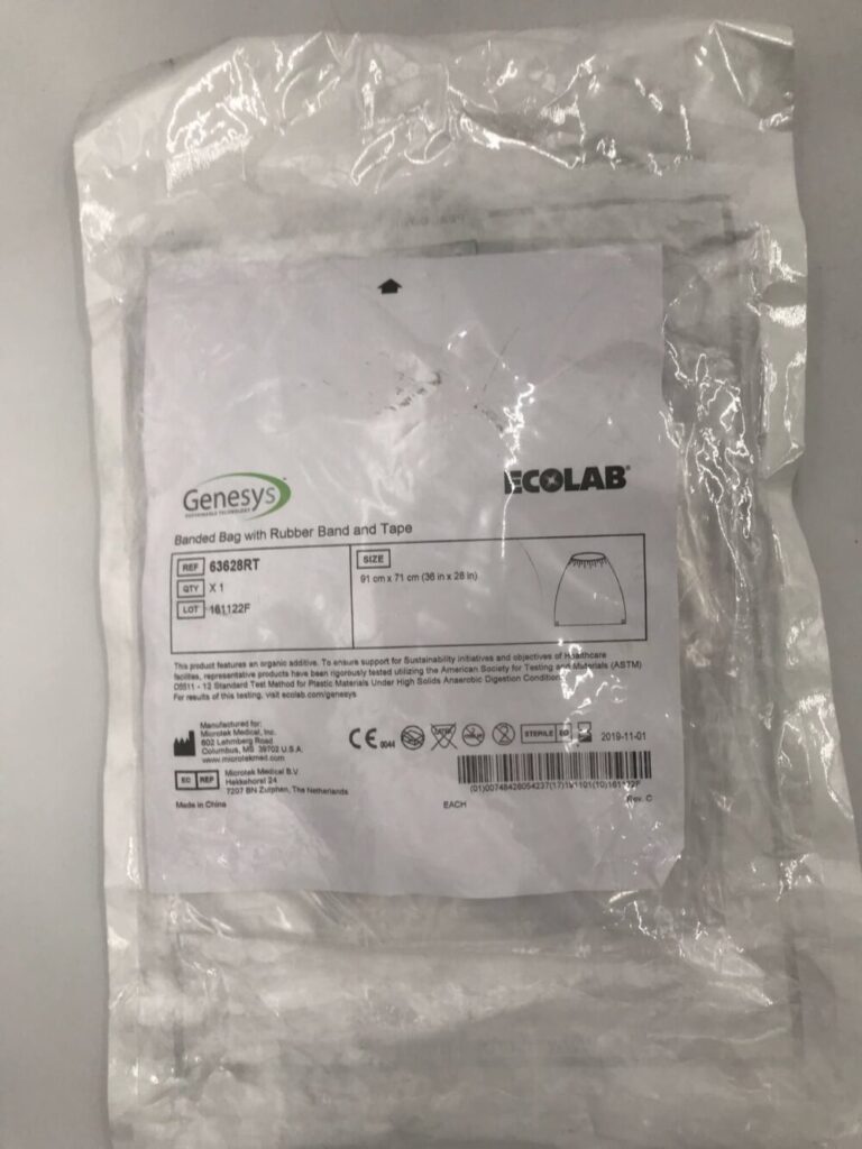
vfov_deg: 63.4
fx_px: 930
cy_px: 574
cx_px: 431
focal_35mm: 28
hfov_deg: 49.7
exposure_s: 1/60
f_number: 1.8
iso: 25
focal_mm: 3.99
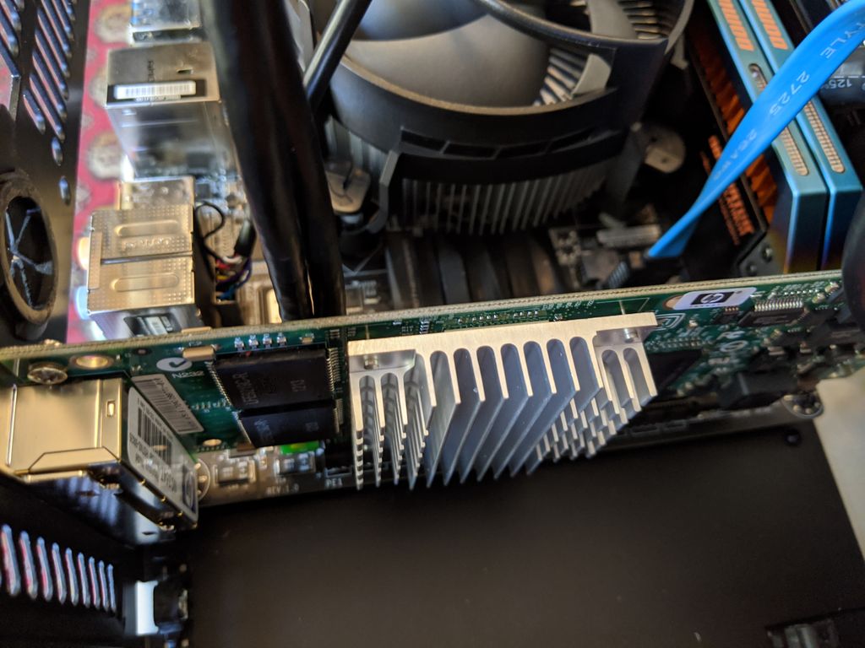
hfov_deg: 65.3
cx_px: 432
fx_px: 675
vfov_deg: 51.4
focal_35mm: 27
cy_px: 324
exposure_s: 1/23.7
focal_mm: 4.44
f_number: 1.8
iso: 173
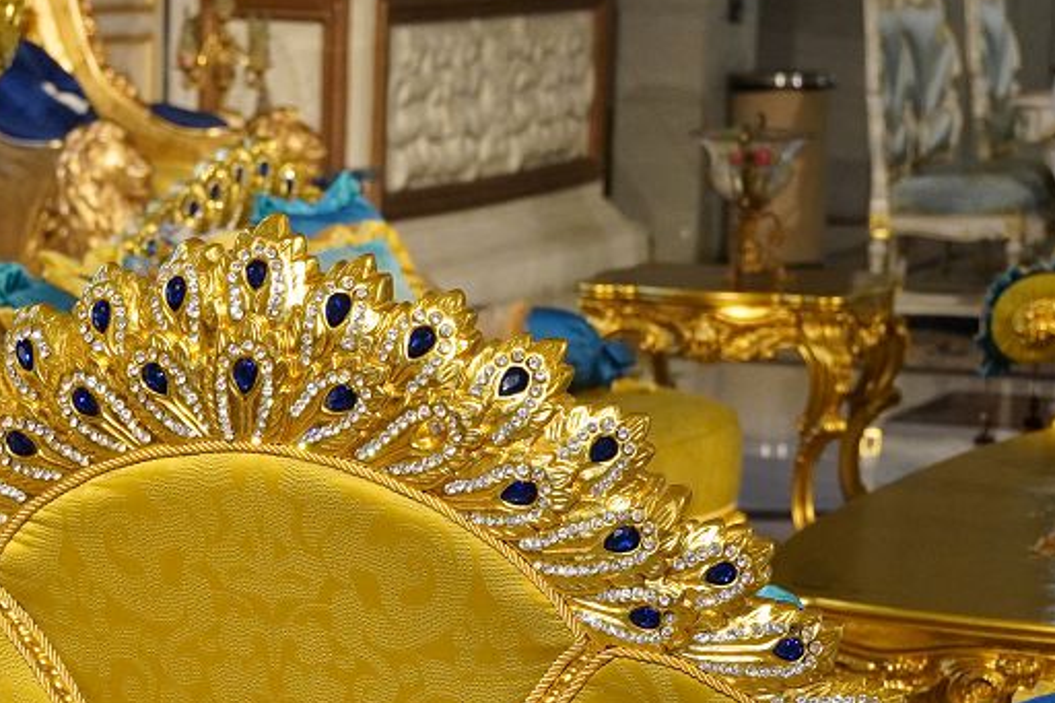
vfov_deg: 10.1
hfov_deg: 15.2
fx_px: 3955
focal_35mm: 135
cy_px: 660
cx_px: 408
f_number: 3.2
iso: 1600
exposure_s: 1/160
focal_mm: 32
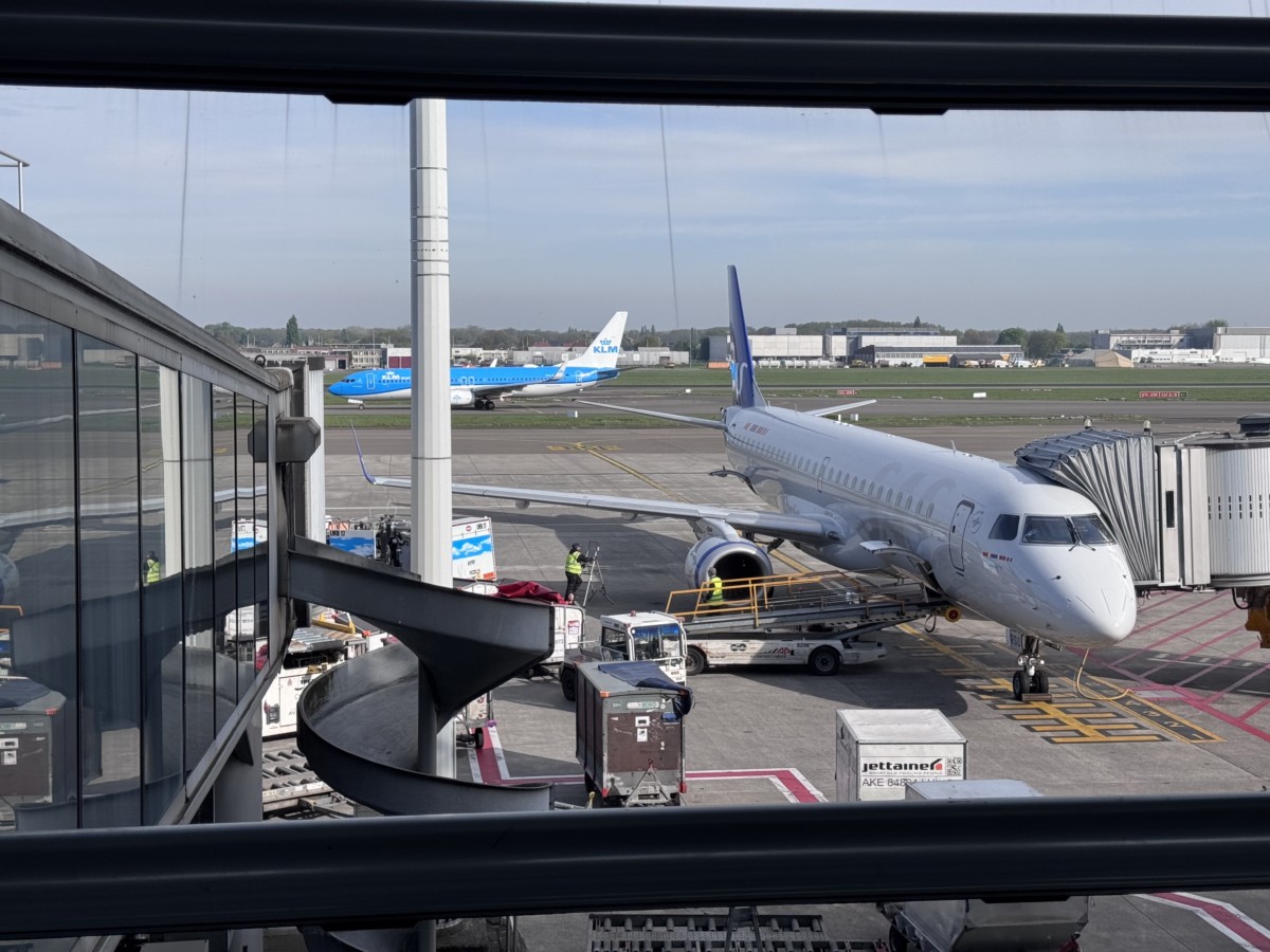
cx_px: 635
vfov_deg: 30.3
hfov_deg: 39.7
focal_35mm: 48
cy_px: 476
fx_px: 1761
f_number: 1.78
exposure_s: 1/2513
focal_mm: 6.76
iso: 64
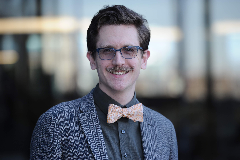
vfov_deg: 6.9
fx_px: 1332
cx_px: 120
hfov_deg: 10.3
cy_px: 80
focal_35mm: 200
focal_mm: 200
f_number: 4
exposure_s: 1/400
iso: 500
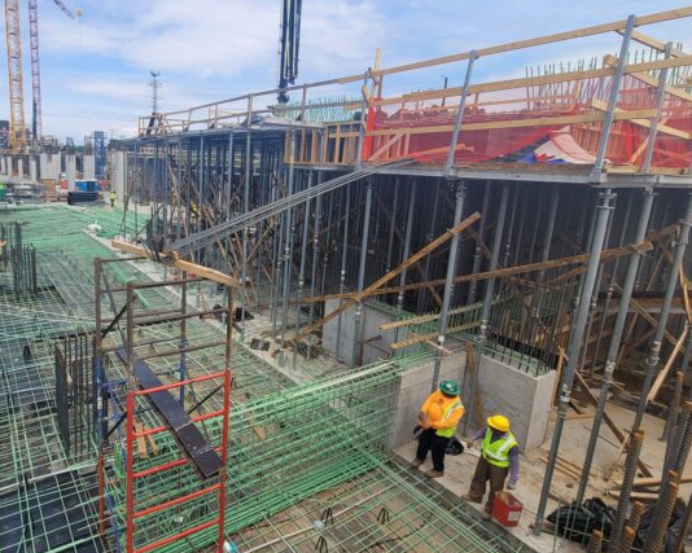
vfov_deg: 70.6
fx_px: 389
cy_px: 247
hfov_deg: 78.9
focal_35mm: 19
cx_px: 201
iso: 50
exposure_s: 1/1192
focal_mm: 2.2
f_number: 2.2
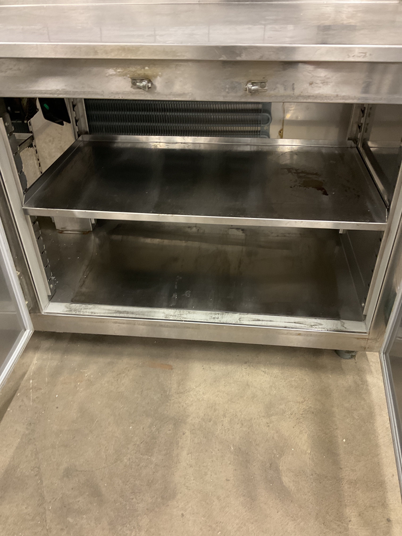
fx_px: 449
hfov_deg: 48.2
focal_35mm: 29
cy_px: 268
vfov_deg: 61.7
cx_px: 201
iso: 250
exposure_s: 1/50
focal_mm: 3
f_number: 1.8
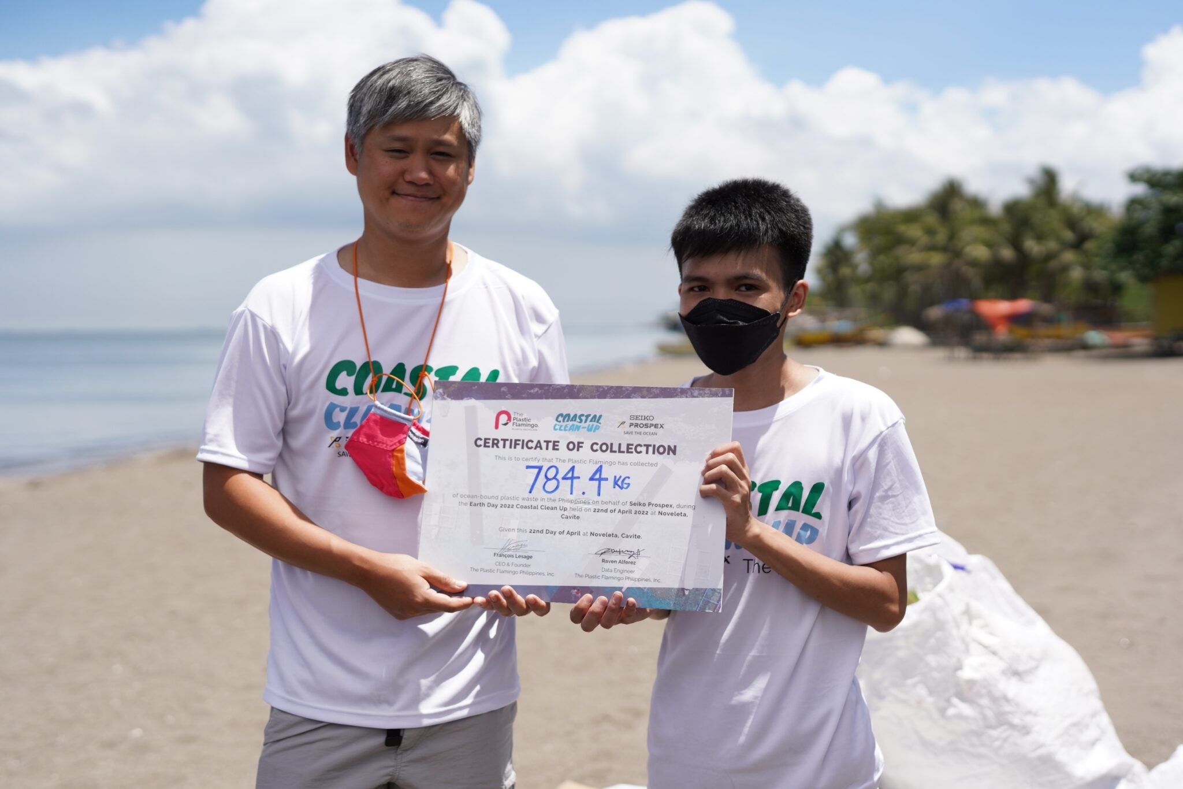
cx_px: 592
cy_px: 394
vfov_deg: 27.0
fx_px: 1643
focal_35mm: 50
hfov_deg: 39.6
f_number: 2.5
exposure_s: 1/4000
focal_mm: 50
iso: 160
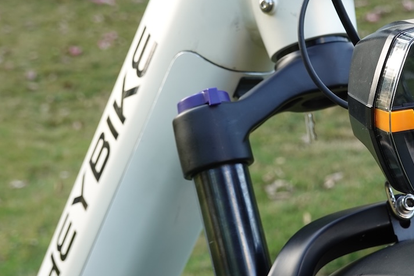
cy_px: 116
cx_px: 341
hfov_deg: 22.0
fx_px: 1047
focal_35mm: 91
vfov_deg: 15.0
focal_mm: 18.24
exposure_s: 1/60
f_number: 4
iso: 100
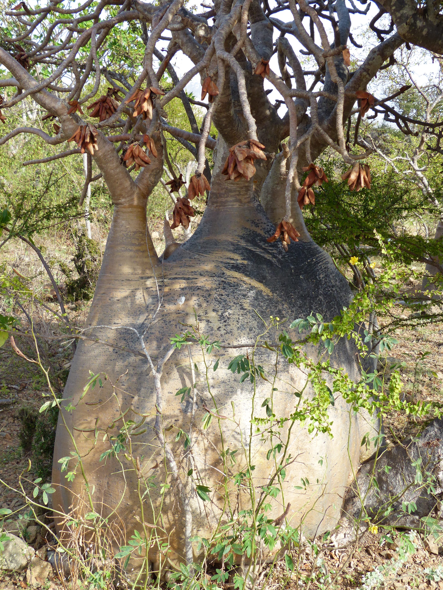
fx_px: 836
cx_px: 222
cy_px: 295
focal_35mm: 49
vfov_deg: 38.9
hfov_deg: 29.7
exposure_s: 1/320
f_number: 4
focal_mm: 8.7
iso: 100
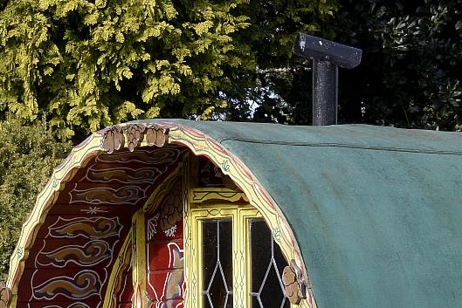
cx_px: 299
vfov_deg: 4.0
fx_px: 4364
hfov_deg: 6.1
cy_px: 568
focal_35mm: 340
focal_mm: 90
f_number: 20
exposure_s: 1/13
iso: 100
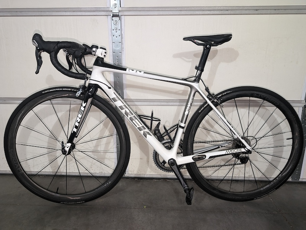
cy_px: 115
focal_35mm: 24
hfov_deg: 71.5
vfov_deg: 56.9
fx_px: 212
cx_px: 153
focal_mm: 6.9
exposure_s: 1/30
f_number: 1.68
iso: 1060
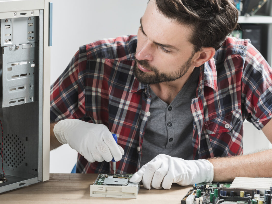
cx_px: 96
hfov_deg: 14.2
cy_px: 88
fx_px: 1092
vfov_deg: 10.7
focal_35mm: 139
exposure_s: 1/160
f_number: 8
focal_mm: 105
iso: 160
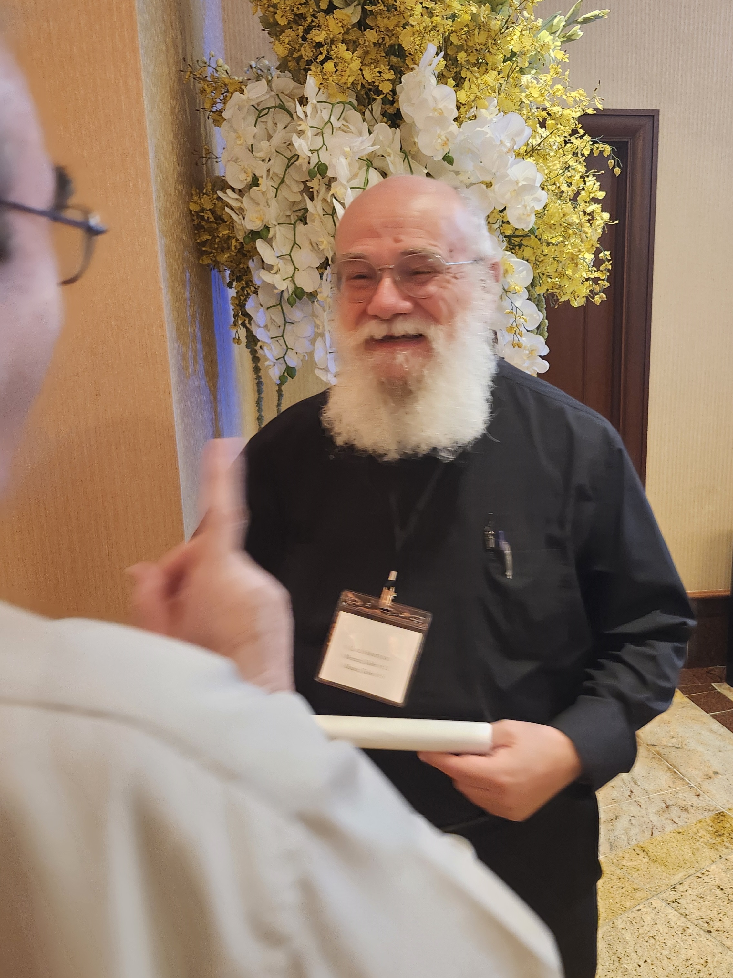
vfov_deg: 73.9
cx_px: 366
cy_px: 489
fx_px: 650
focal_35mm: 23
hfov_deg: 58.9
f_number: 1.8
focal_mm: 5.54
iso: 640
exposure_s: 1/24
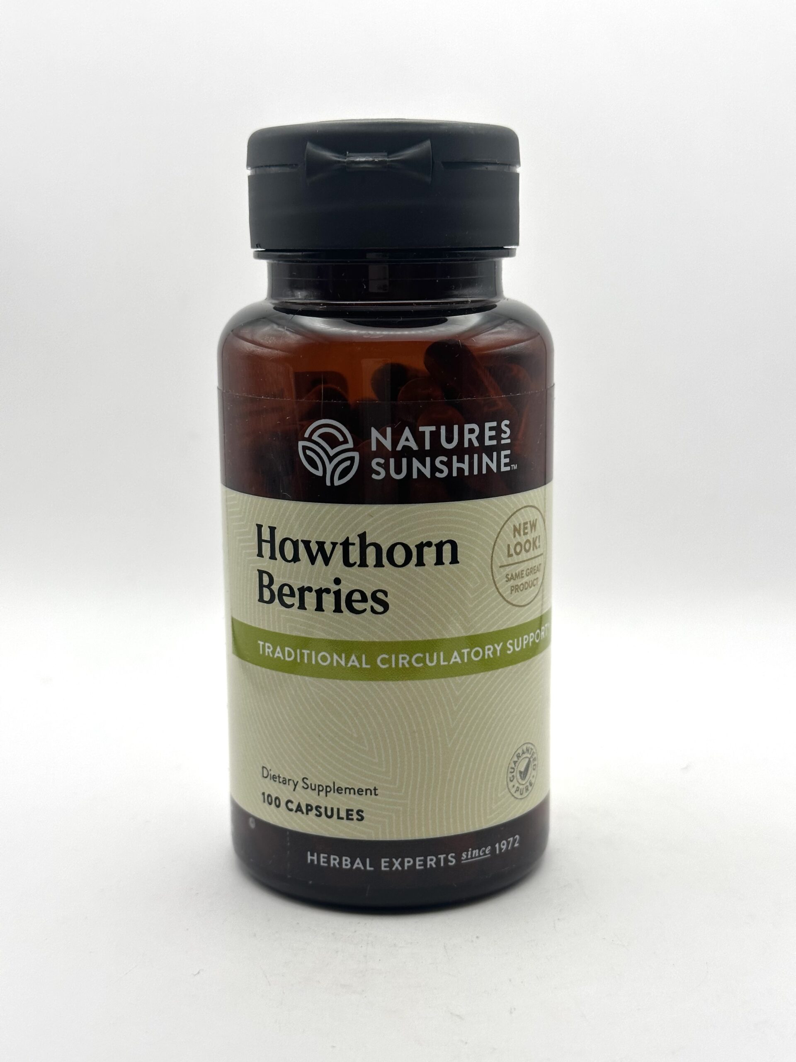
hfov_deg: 30.3
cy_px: 531
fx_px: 1472
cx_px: 398
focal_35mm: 48
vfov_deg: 39.7
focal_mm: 6.86
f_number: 1.78
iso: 64
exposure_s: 1/327
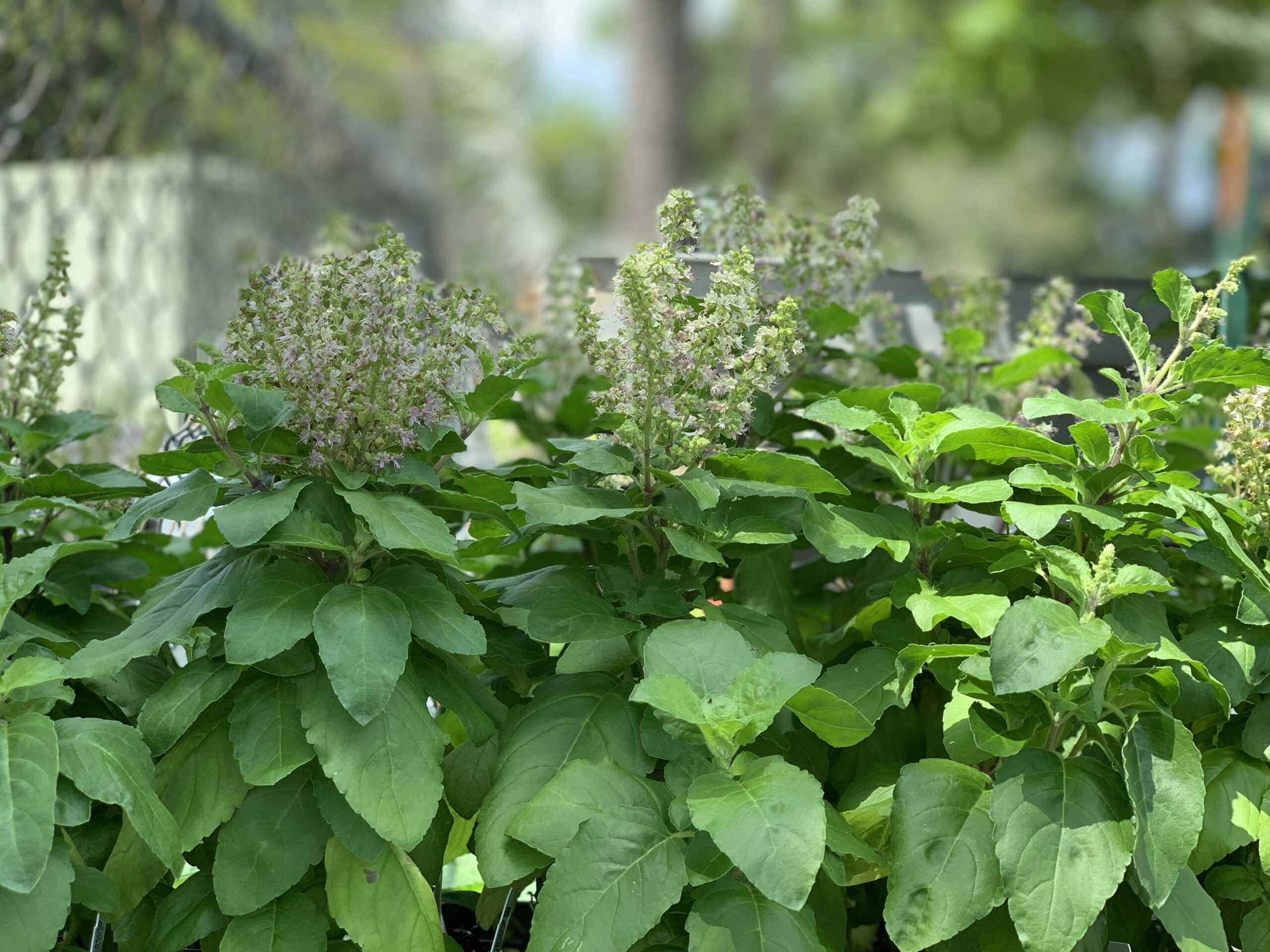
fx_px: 1908
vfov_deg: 28.0
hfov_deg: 36.8
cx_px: 635
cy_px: 476
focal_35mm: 52
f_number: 2.4
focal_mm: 6
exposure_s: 1/233
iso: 16
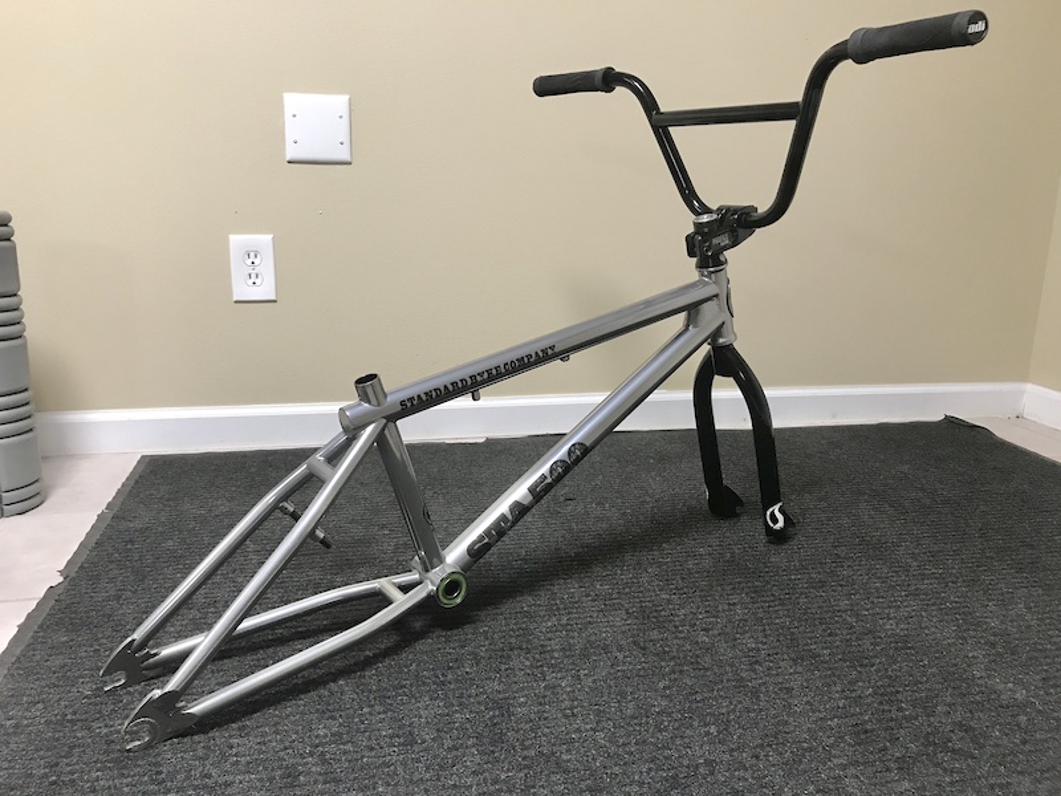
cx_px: 530
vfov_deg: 49.7
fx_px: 858
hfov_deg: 63.4
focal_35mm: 28
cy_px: 398
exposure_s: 1/15
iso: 64
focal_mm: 3.99
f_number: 1.8
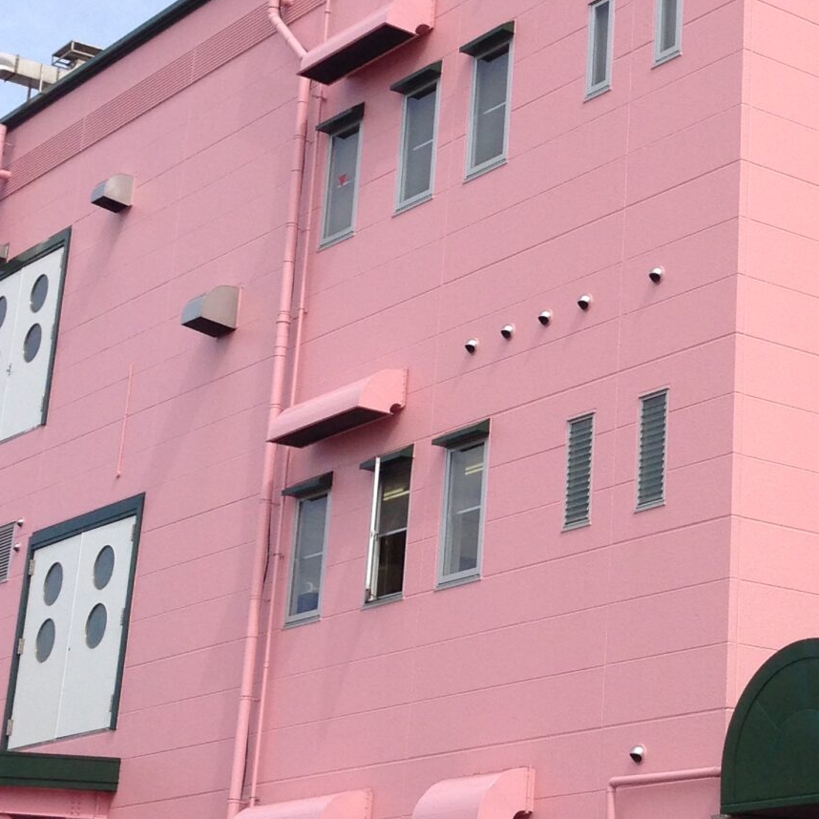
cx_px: 829
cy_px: 285
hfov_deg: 19.3
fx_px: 2329
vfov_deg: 19.9
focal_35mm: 87
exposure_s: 1/1261
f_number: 2.4
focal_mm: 4.12
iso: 50
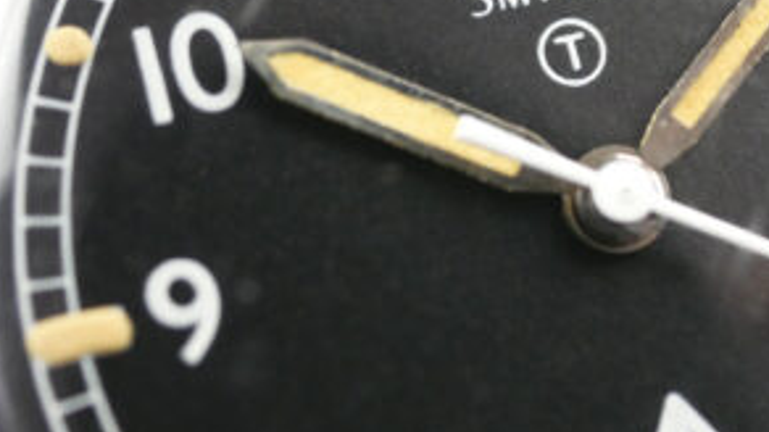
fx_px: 2283
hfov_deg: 19.0
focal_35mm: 112
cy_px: 12
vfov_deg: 10.7
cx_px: 535
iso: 1600
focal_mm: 30
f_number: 4
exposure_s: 1/125
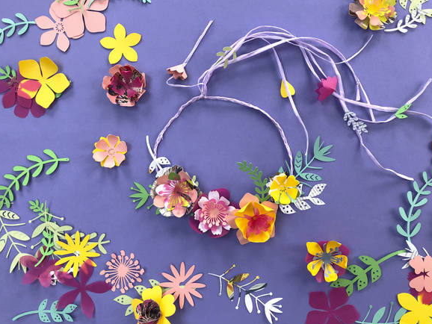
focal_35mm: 31
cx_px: 235
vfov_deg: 45.5
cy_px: 155
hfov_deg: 58.2
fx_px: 387
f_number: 1.8
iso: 50
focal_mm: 3.99
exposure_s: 1/120
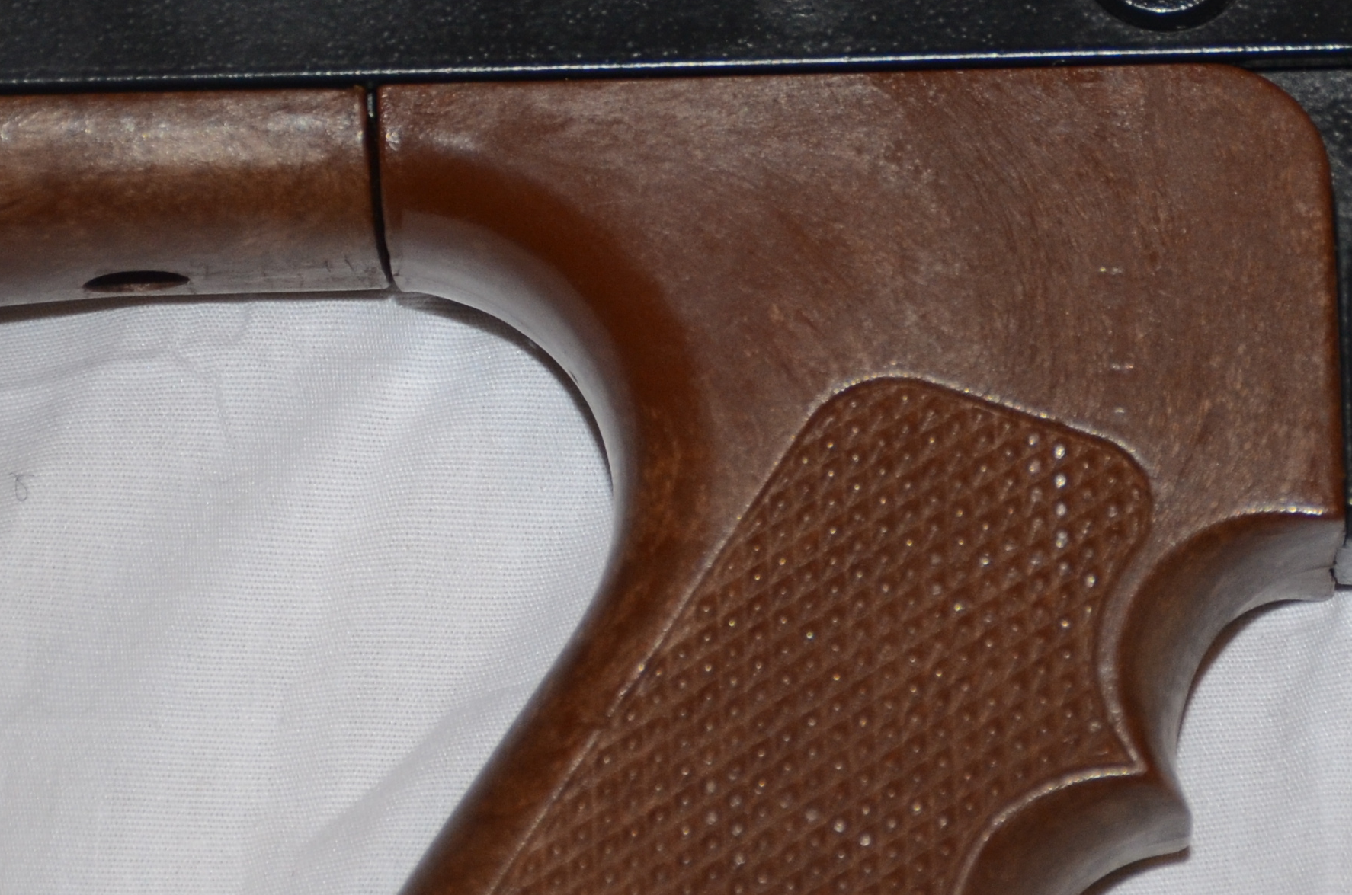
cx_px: 862
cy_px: 98
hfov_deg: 8.3
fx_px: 9369
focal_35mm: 250
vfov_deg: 5.5
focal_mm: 60
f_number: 5
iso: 500
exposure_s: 1/60
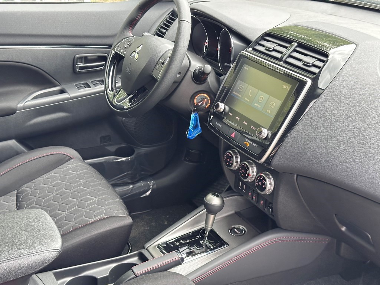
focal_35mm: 48
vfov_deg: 30.3
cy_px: 142
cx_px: 190
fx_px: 527
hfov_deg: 39.7
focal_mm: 6.86
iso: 320
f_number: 1.78
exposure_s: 1/40
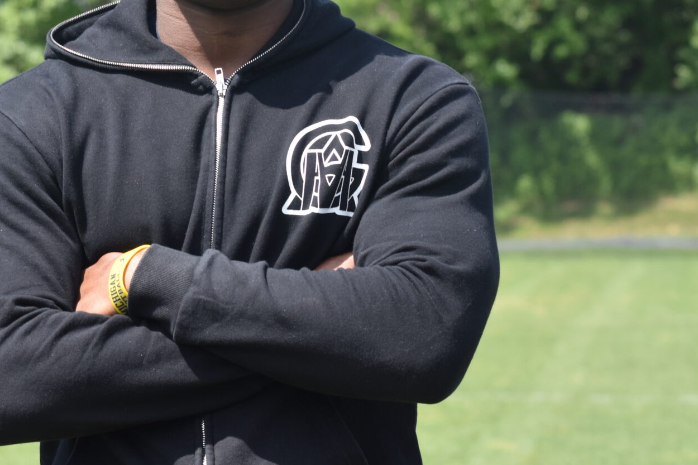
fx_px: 4885
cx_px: 257
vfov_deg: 5.4
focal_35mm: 252
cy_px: 115
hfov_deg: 8.2
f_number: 6.3
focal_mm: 82
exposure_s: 1/500
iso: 200
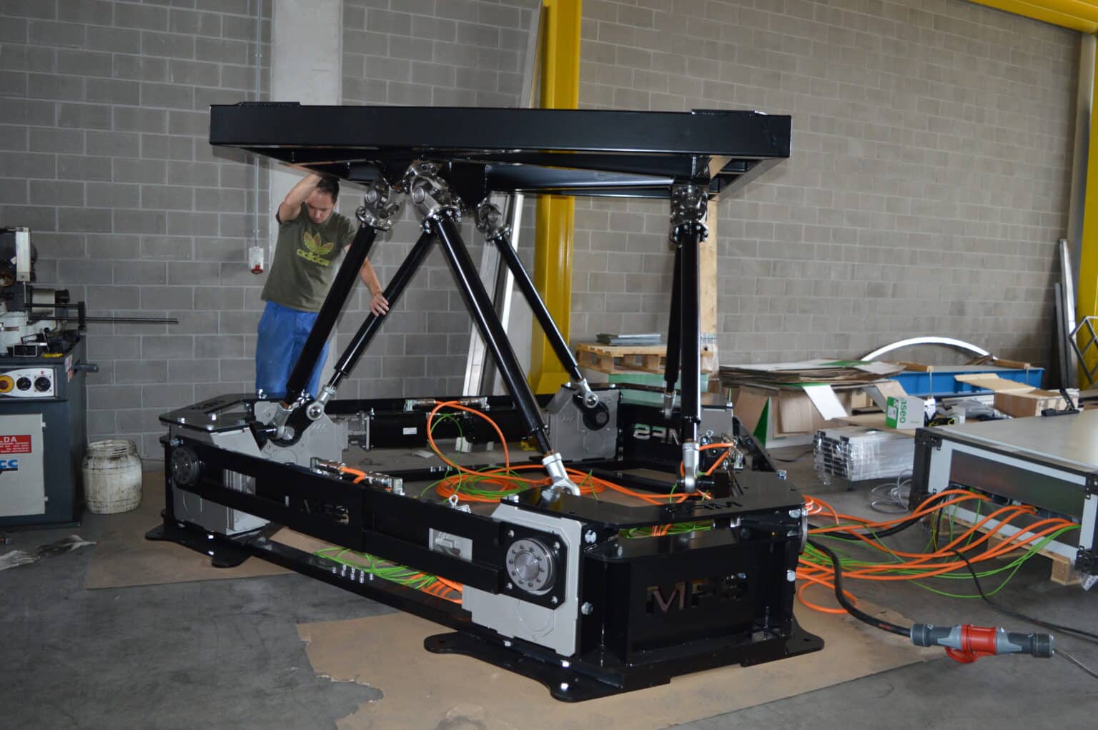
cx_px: 549
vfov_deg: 47.8
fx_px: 823
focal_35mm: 27
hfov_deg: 67.4
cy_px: 365
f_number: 3.5
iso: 640
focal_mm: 18
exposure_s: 1/60
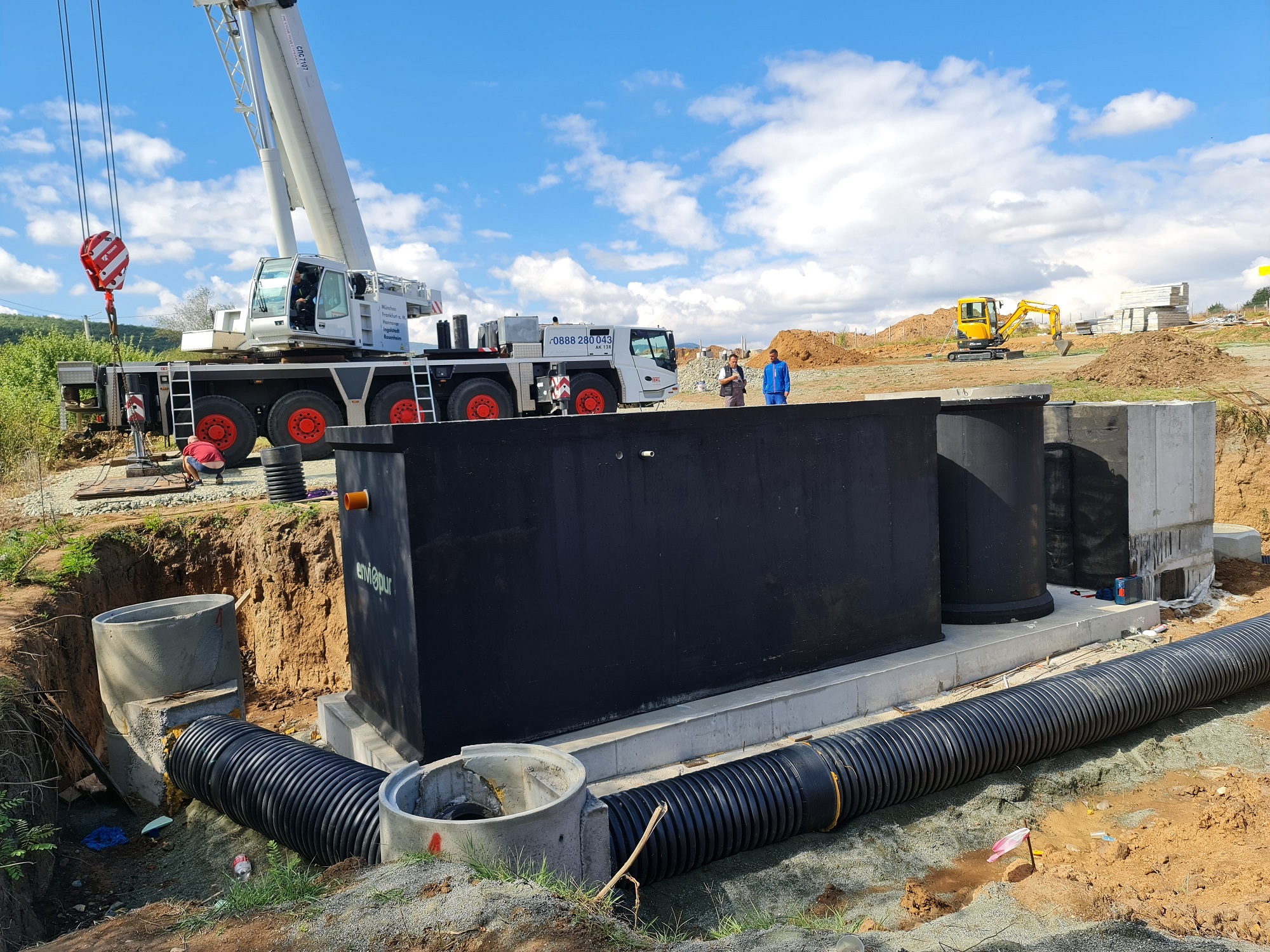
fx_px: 917
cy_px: 476
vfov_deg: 54.9
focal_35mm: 25
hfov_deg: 69.4
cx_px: 635
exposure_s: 1/580
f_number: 1.8
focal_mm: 7
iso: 50
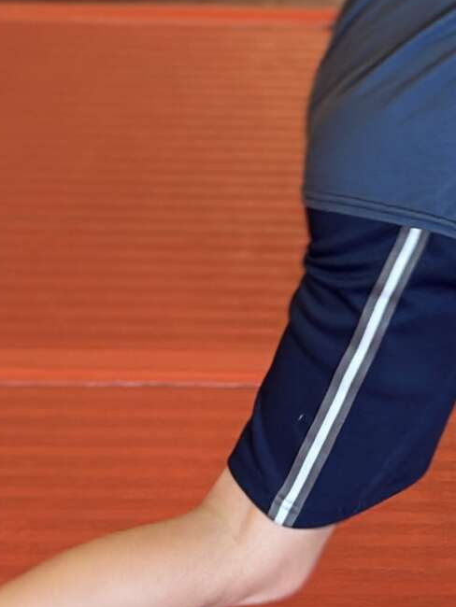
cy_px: -114
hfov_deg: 7.8
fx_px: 3317
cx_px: 591
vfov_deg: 10.3
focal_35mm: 189
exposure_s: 1/60
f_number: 1.78
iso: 125
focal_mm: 6.86
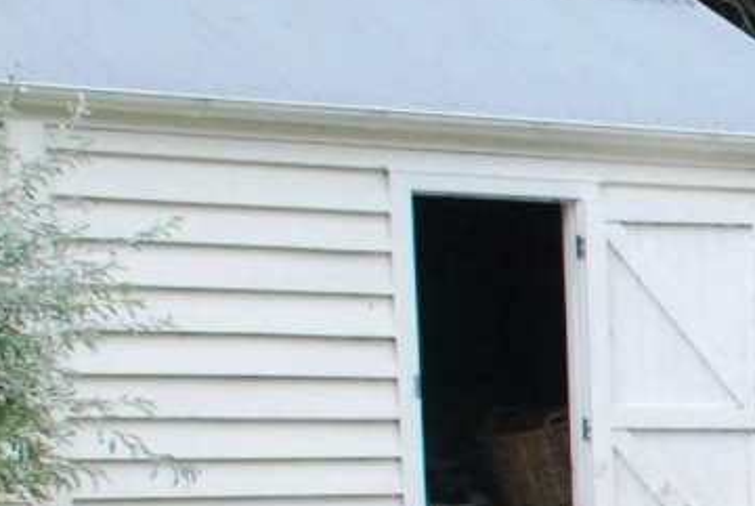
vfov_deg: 7.5
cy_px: 890
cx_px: 1596
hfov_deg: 10.4
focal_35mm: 179
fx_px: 3759
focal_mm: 24
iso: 1000
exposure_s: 1/125
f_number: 5.6
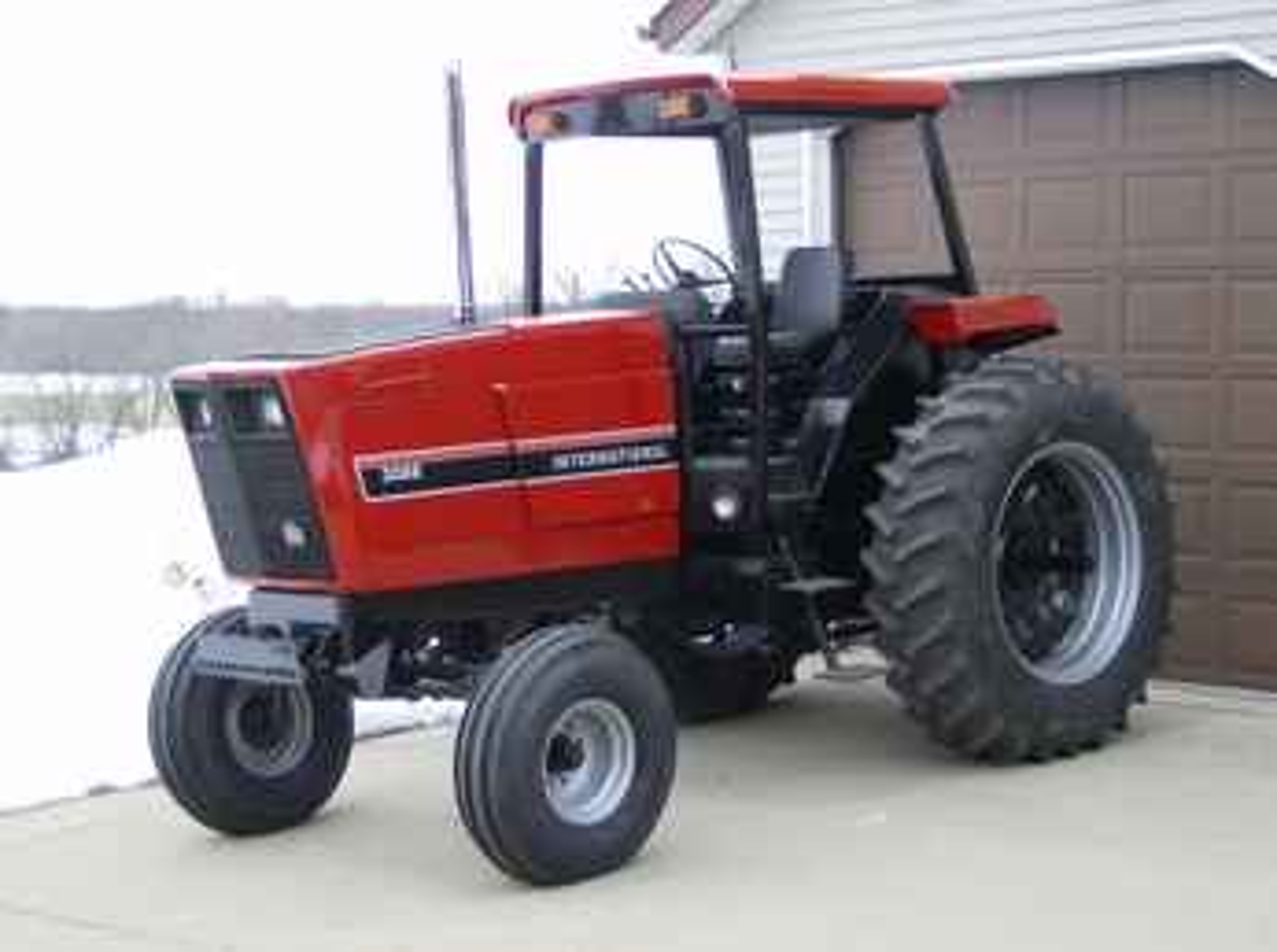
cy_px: 476
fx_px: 2577
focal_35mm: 70
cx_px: 638
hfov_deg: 27.8
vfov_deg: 20.9
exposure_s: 1/264
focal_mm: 11.6
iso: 100
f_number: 3.7
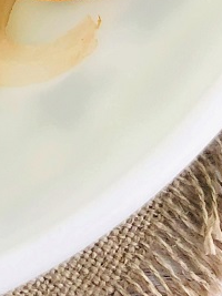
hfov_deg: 9.6
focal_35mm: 140
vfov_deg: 12.4
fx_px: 1198
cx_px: -284
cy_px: -295
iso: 25
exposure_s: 1/40
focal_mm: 3.99
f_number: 1.8
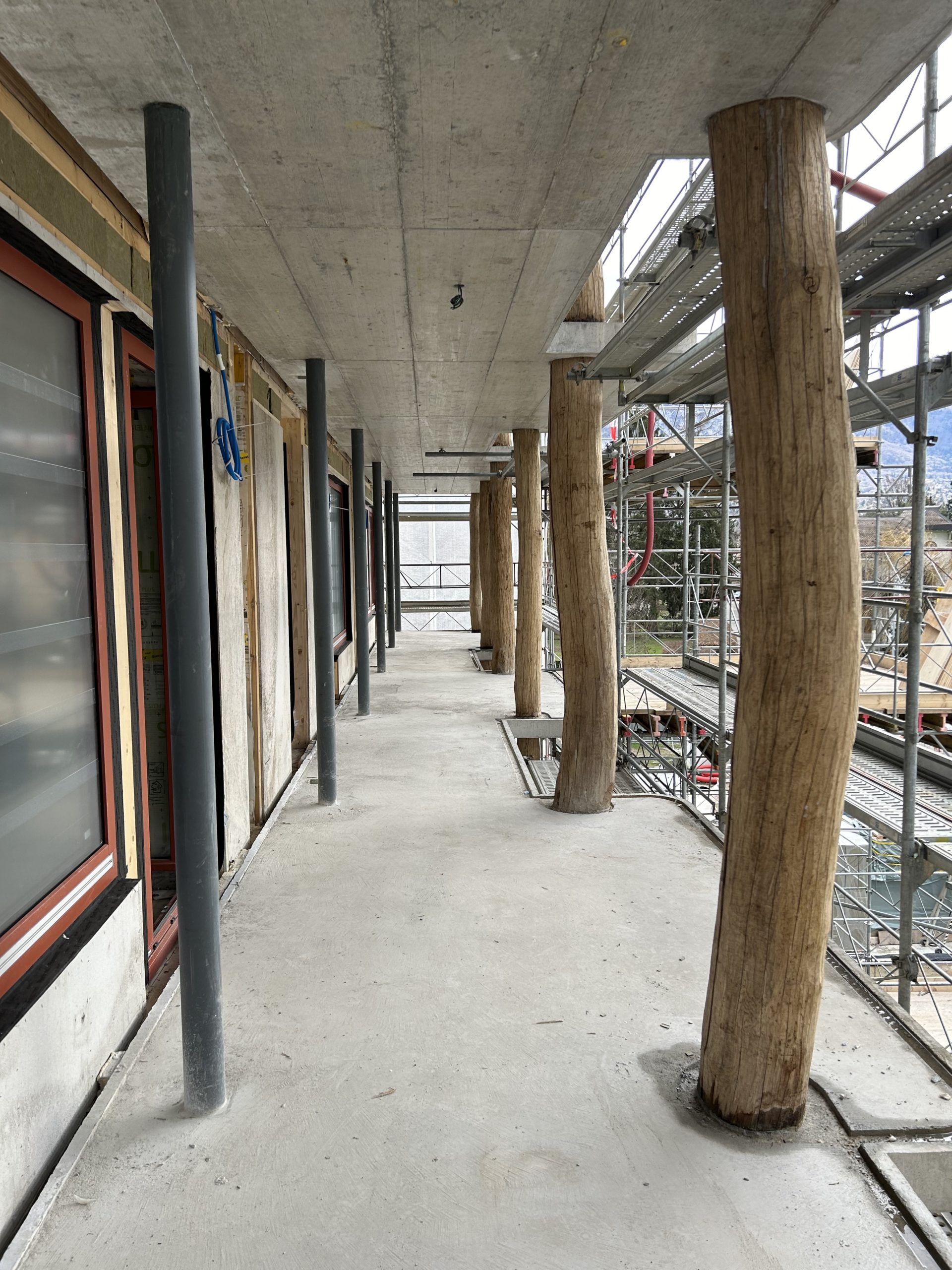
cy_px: 635
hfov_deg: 53.1
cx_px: 476
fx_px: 953
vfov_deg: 67.3
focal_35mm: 26
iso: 50
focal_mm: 5.7
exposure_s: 1/340
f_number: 1.5
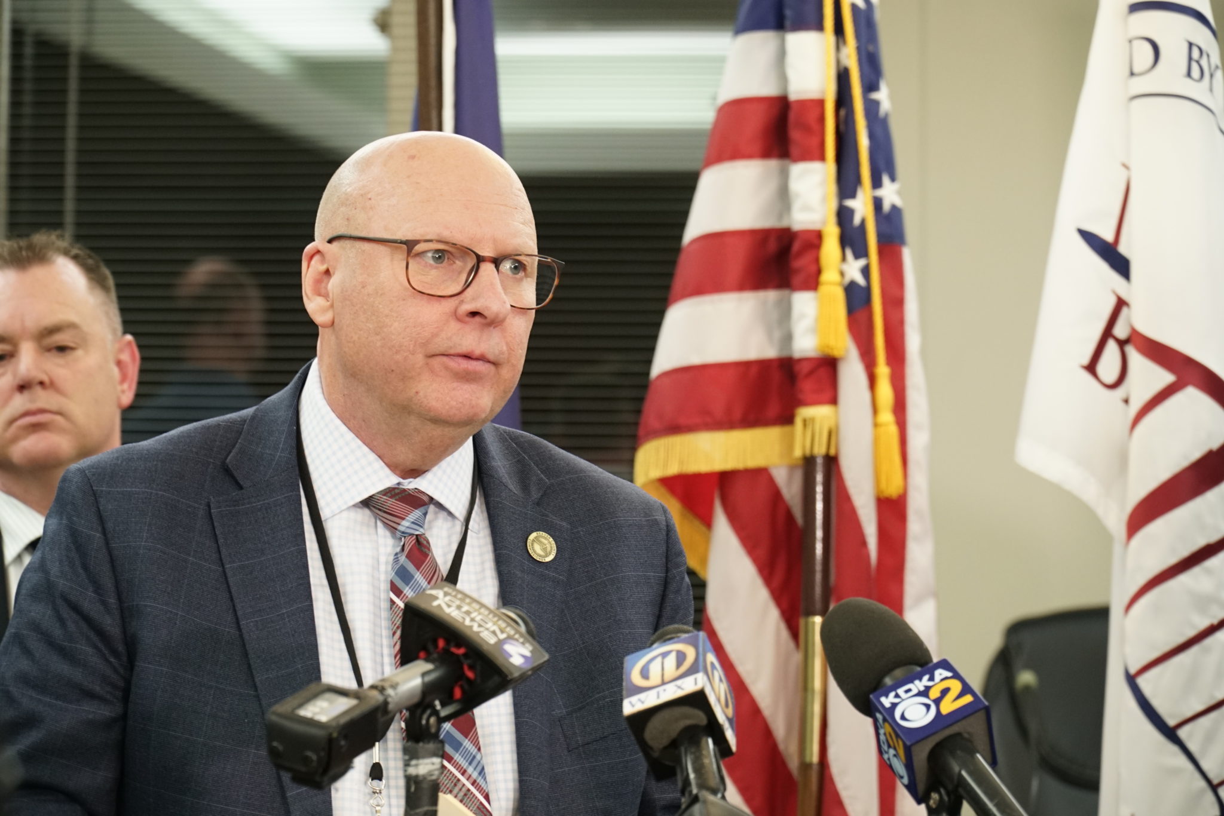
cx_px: 612
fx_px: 4488
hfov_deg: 15.5
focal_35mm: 132
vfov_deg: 10.4
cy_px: 408
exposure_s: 1/45
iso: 1250
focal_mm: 88
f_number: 4.5
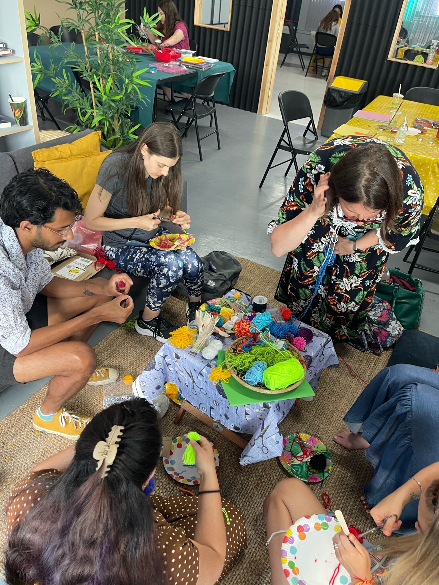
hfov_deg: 53.1
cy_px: 292
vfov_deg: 67.3
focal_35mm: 26
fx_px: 440
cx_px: 220
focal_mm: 5.1
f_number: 1.6
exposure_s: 1/50
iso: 160
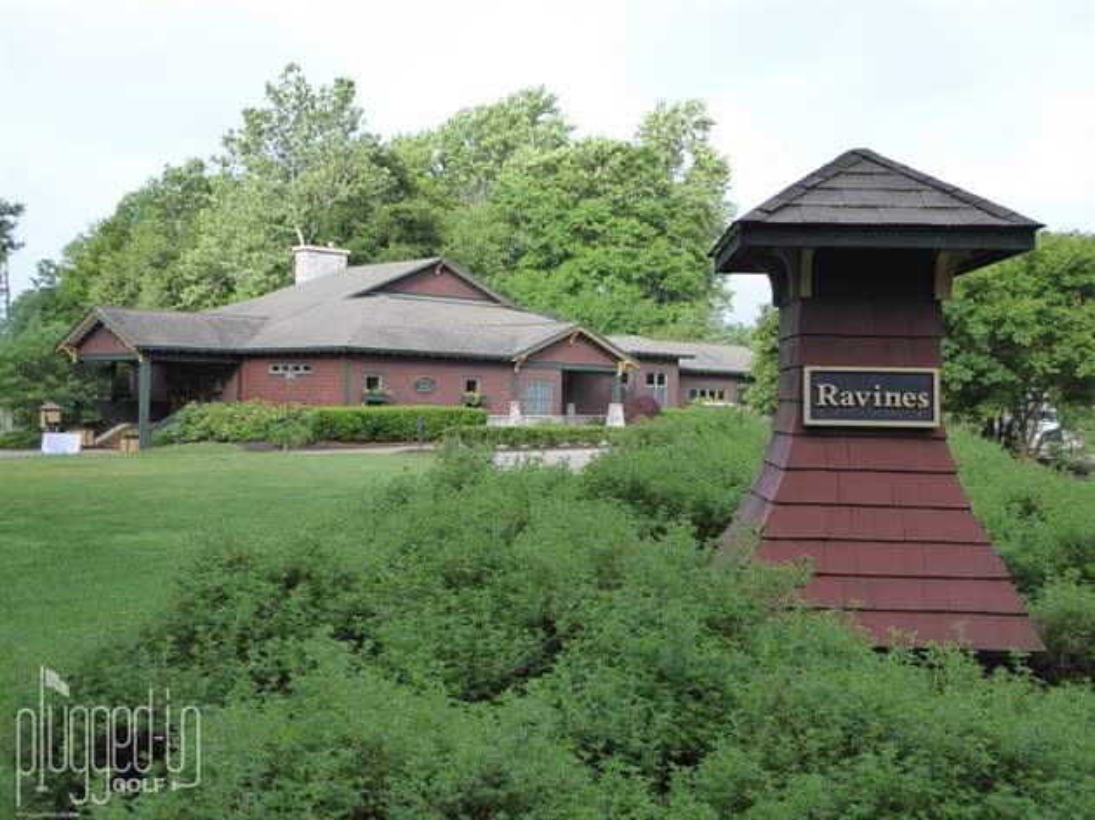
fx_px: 1328
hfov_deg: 44.8
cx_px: 548
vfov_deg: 34.3
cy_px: 410
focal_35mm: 42
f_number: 3.8
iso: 160
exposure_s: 1/160
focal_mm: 7.2
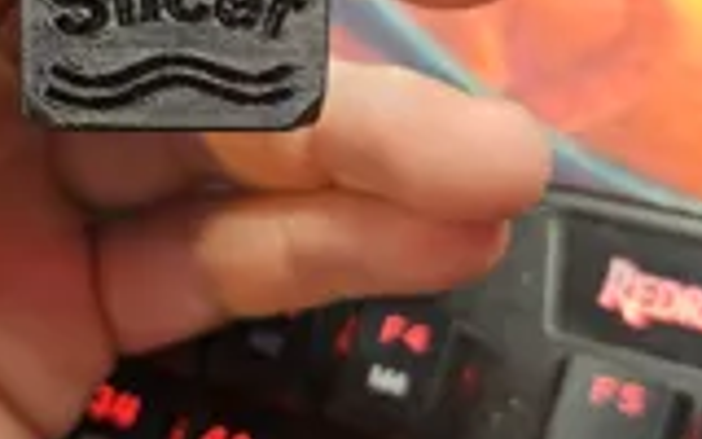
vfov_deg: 21.3
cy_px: 167
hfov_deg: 33.0
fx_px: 1167
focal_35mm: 61
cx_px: 197
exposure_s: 1/50
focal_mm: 6.3
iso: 800
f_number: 1.7
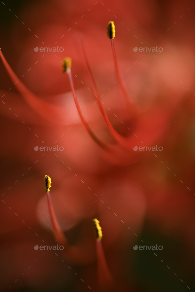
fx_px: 1624
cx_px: 98
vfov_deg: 10.3
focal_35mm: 200
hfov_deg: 6.9
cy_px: 146
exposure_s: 1/90
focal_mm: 200
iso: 100
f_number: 5.6
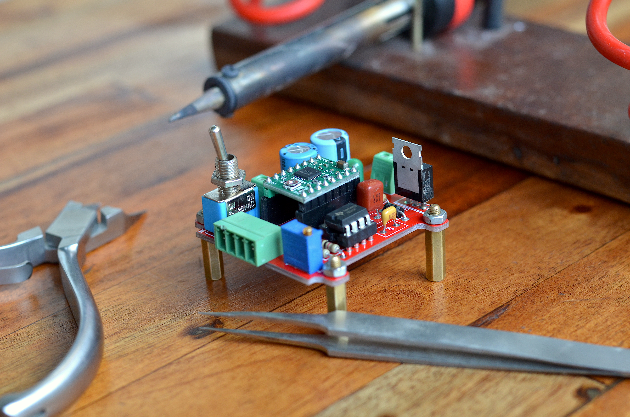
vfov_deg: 18.1
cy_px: 208
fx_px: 1310
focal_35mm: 75
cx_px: 315
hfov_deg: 27.0
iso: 400
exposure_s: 1/100
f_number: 5
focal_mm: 50
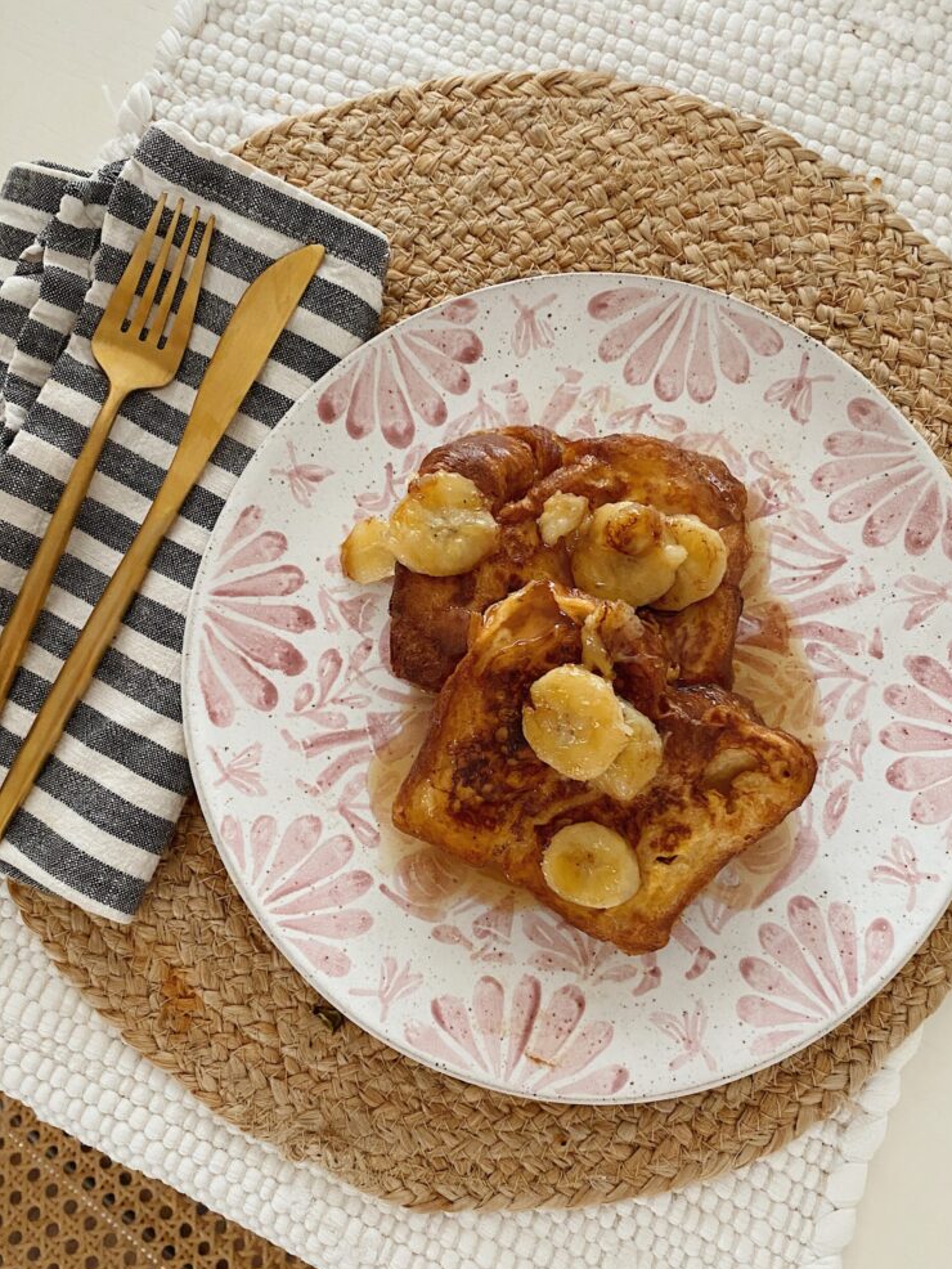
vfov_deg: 65.3
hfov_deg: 51.4
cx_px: 493
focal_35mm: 27
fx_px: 990
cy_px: 658
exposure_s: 1/60
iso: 500
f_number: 1.8
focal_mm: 4.25
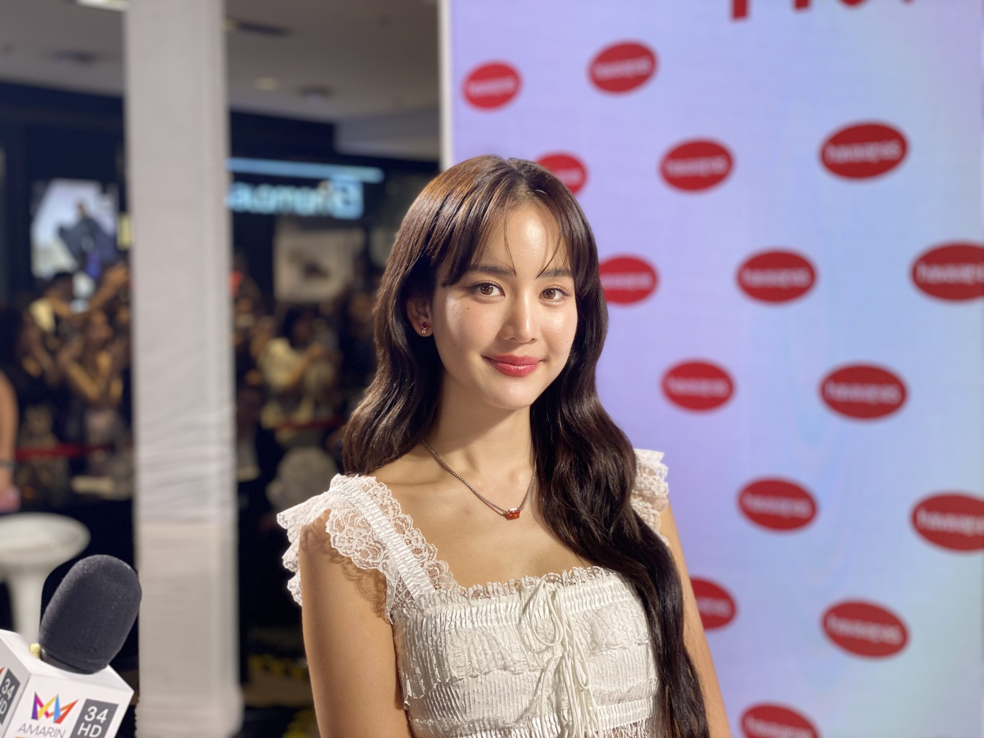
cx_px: 492
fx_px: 1478
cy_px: 369
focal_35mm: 52
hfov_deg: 36.8
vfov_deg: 28.0
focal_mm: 6
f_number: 2
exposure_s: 1/100
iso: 50
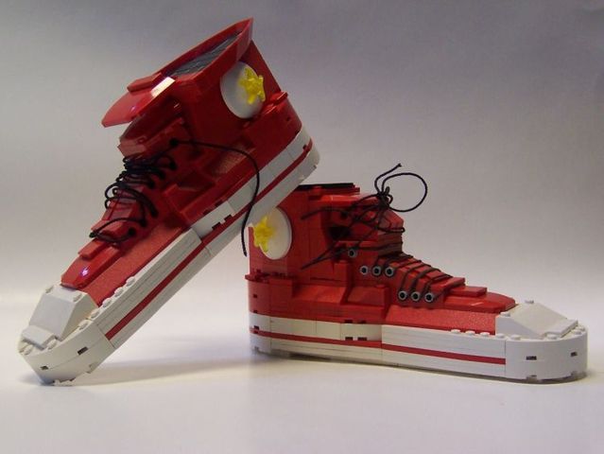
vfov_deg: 28.1
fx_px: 908
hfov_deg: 36.8
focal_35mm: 52
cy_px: 227
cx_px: 302
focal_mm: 8
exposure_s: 1/30
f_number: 3.4
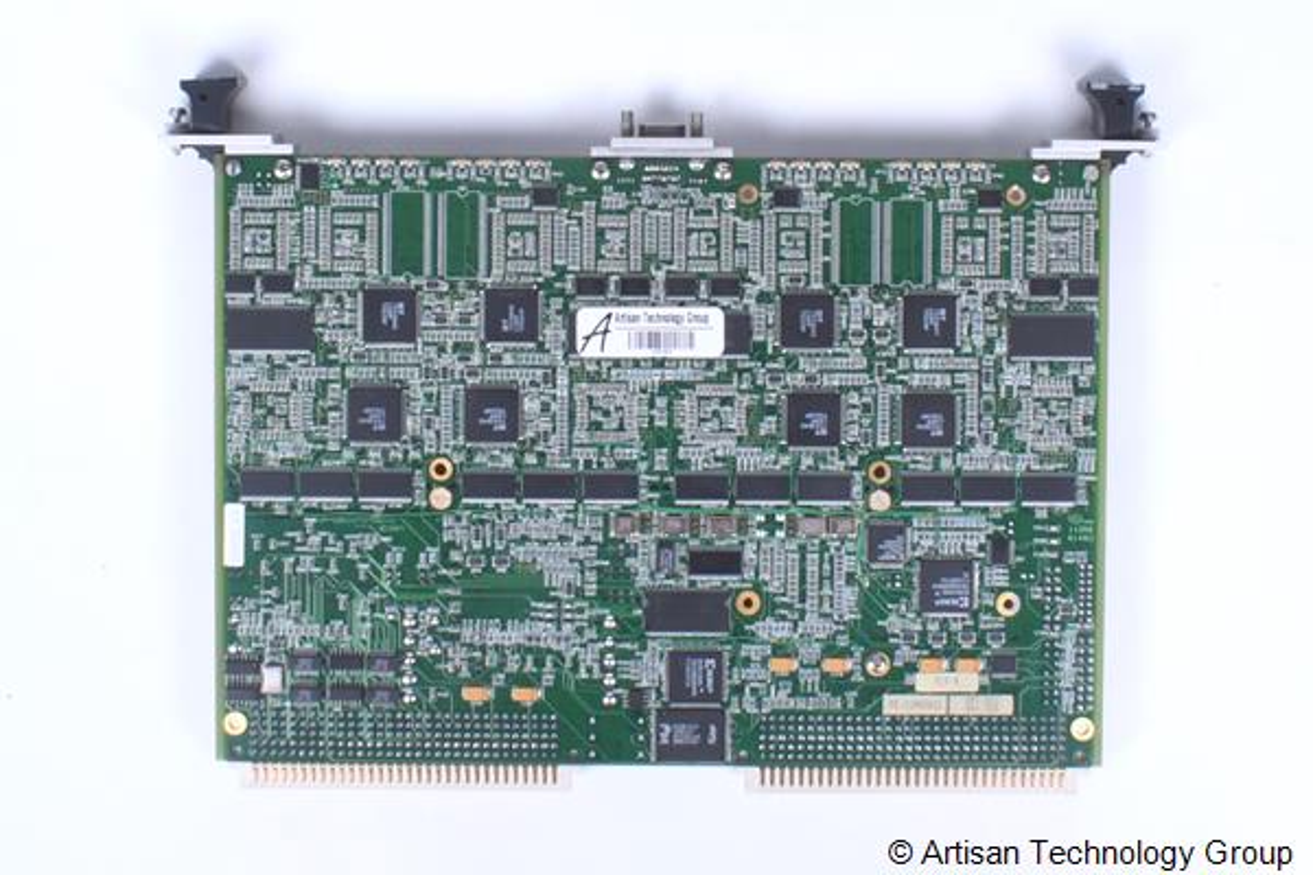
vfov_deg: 47.9
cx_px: 656
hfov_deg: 67.4
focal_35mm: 27
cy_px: 438
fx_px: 985
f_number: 16
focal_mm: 18
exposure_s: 1/200
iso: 200
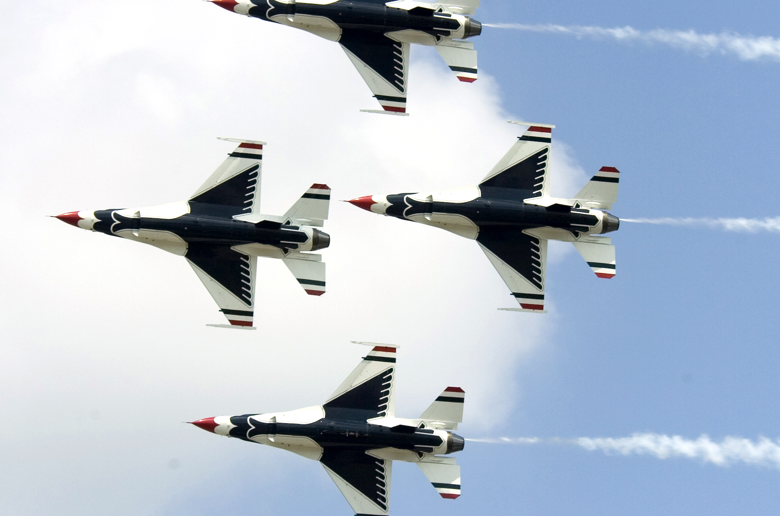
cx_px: 422
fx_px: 4994
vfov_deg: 5.9
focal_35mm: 231
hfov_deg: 8.9
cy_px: 252
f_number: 9
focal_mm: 120
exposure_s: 1/800
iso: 200
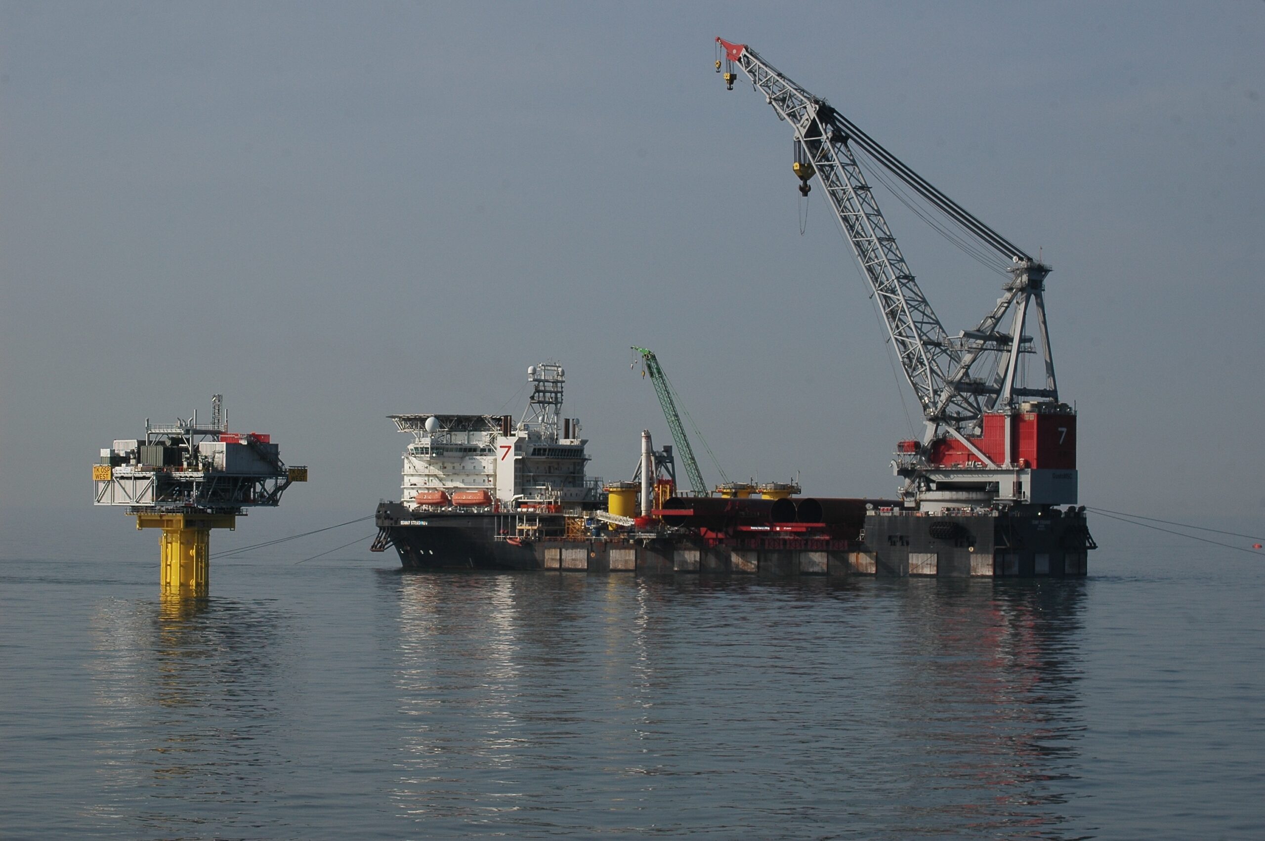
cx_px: 632
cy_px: 420
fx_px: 3686
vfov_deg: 13.0
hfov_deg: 19.5
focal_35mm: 105
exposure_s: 1/500
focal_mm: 70
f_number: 10
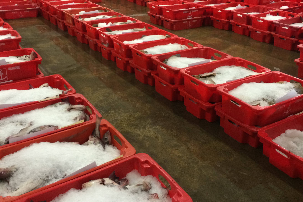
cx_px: 147
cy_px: 75
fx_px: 311
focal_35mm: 37
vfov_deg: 35.7
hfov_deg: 51.9
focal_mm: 4.15
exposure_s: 1/33
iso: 200
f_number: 2.2
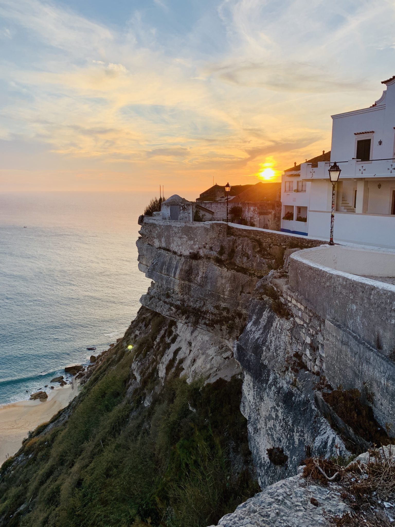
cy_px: 264
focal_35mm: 26
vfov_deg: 67.3
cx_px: 198
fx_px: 396
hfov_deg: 53.1
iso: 25
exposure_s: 1/669
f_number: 1.8
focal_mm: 4.25
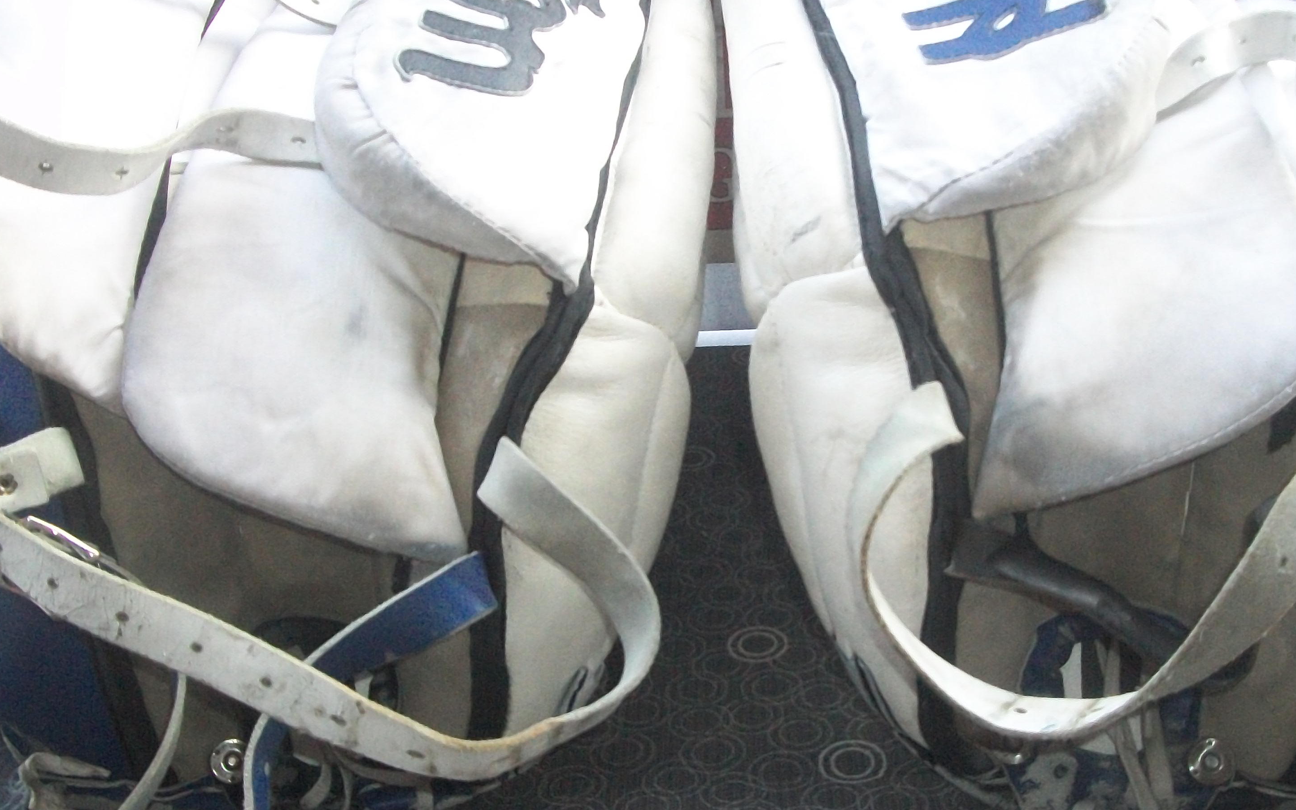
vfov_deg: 29.8
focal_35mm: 43
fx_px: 1519
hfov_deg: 46.1
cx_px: 723
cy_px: 468
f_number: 2.9
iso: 400
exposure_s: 1/125
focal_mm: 5.7
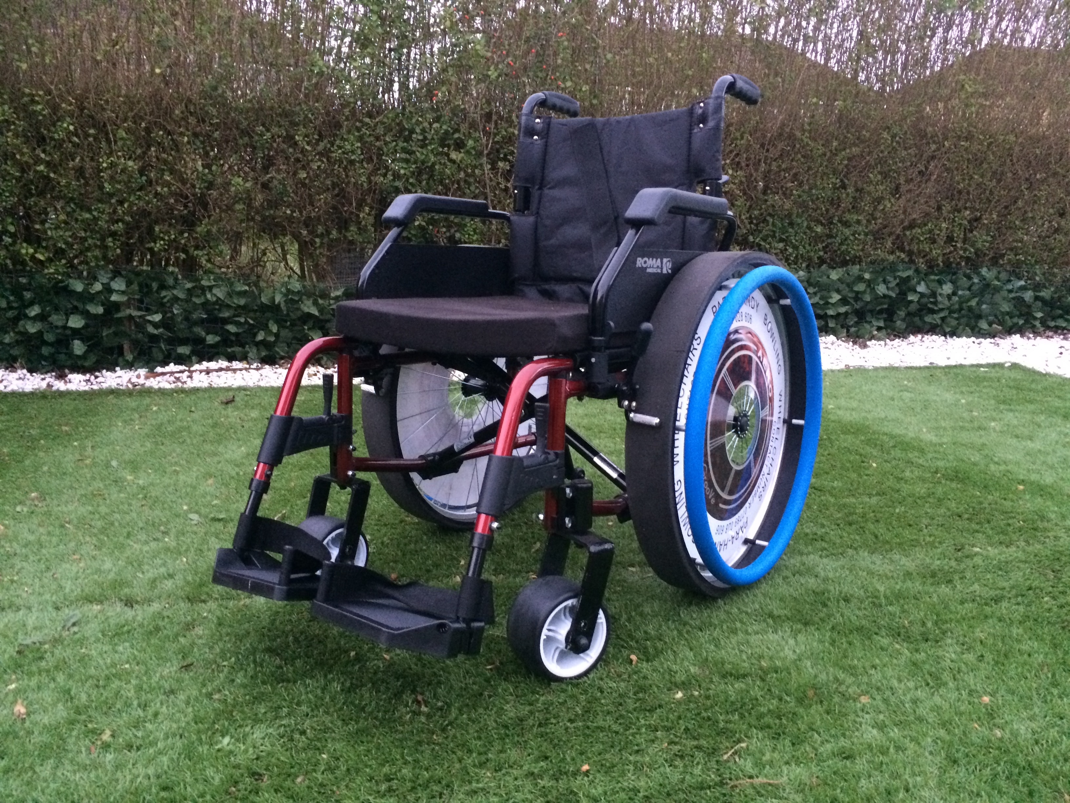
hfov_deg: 61.7
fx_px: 896
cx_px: 535
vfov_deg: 48.2
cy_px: 402
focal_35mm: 29
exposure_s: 1/17
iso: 400
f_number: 2.2
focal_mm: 4.15
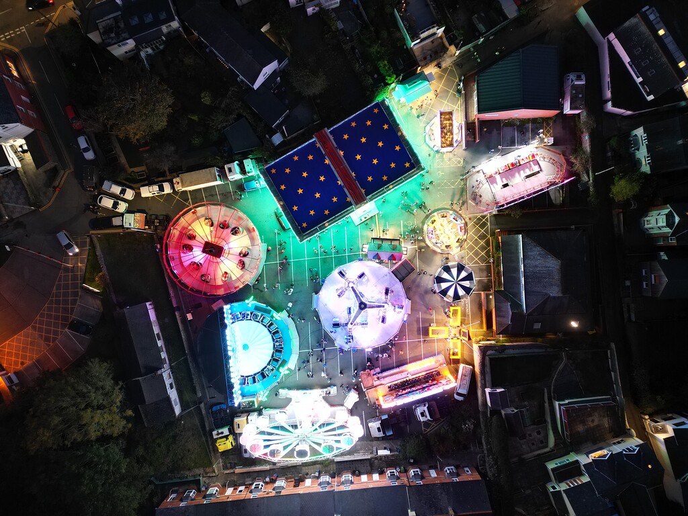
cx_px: 344
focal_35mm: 24
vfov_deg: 56.8
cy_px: 258
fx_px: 477
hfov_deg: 71.6
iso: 410
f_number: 1.7
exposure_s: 1/15
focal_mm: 6.72
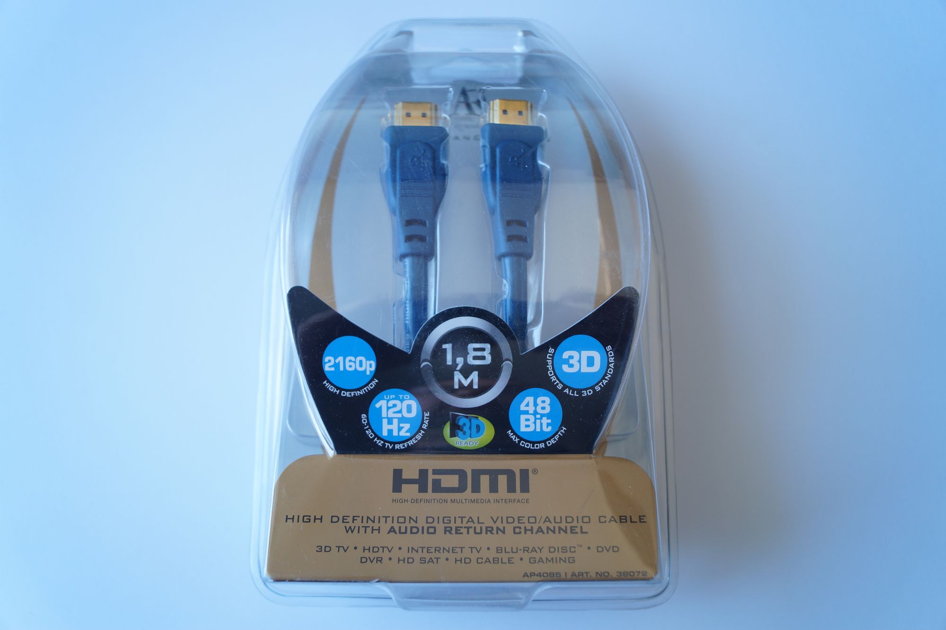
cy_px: 315
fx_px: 709
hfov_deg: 67.4
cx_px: 473
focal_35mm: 27
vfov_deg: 47.9
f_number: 3.5
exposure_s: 1/20
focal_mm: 18
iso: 100
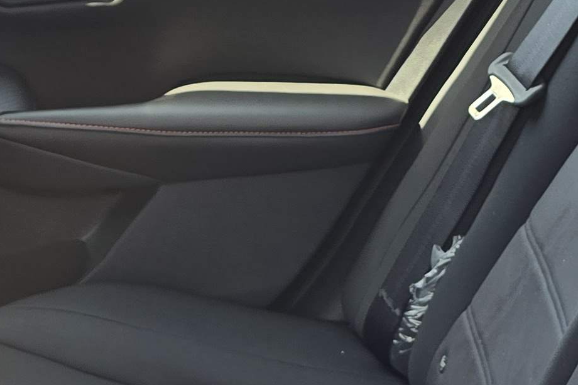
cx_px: 337
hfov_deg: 19.6
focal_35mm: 104
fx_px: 1669
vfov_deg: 12.9
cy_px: 447
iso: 40
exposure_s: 1/180
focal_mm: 6.3
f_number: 1.7
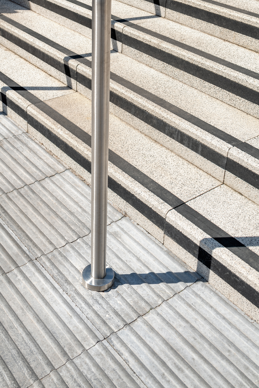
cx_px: 130
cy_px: 194
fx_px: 486
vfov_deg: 43.6
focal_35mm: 45
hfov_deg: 29.9
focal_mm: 45
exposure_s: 1/25
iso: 64
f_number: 11
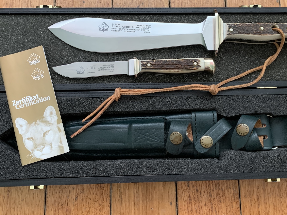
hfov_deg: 55.3
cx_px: 149
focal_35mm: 33
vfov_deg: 42.8
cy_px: 91
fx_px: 274
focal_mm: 4.25
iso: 320
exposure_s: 1/60
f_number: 1.8
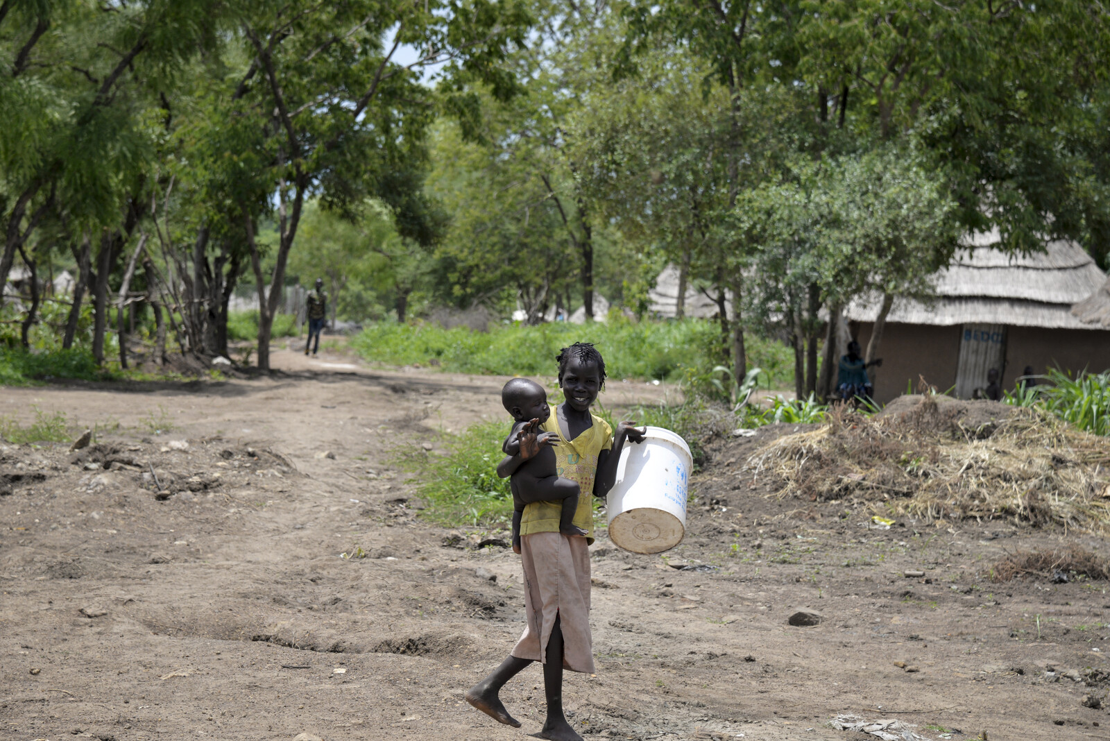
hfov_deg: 17.1
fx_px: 3701
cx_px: 555
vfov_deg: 11.4
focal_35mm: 120
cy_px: 370
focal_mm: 120
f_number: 8
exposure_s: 1/1000
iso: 400
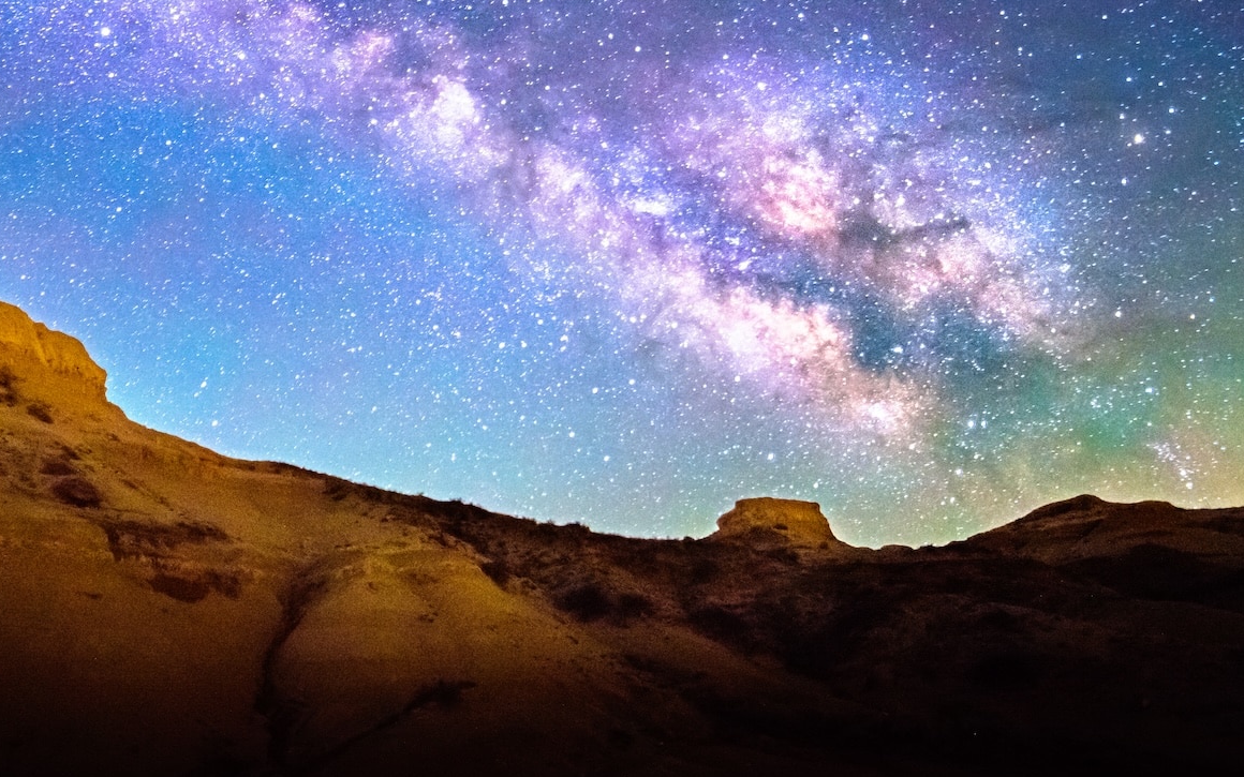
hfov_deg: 66.2
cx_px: 397
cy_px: 81
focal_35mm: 27
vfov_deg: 42.3
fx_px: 915
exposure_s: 30
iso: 6400
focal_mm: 15
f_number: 2.8
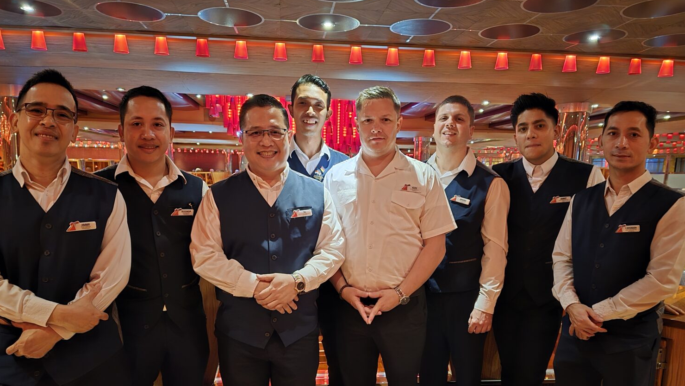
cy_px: 254
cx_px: 338
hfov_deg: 71.9
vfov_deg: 43.8
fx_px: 472
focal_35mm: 26
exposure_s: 1/24
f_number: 1.7
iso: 2000
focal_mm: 6.3
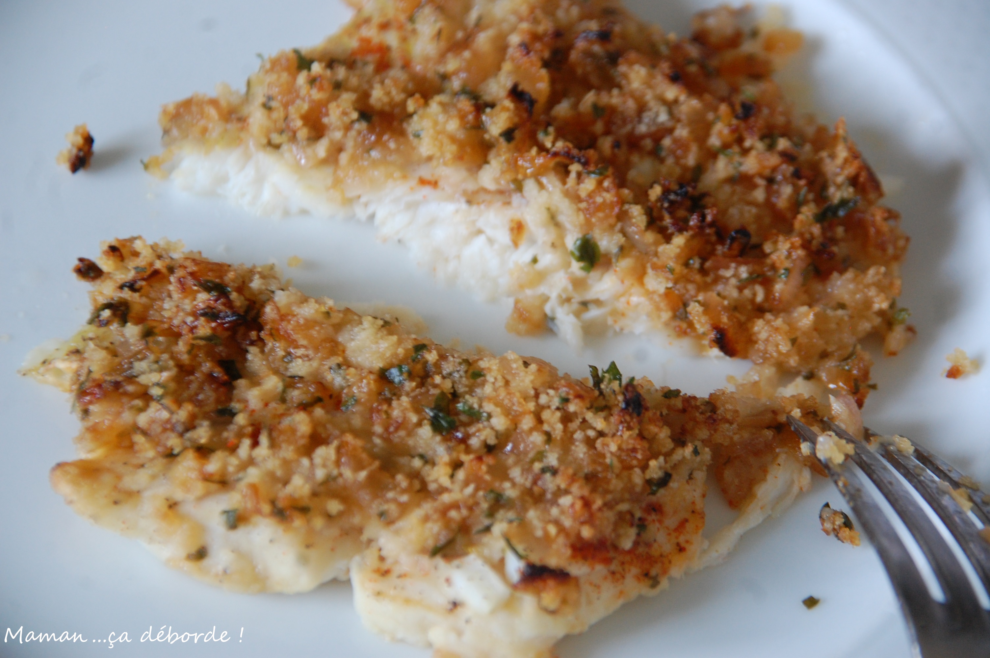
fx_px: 8243
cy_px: 329
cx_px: 495
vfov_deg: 4.6
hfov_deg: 6.9
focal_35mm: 300
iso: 800
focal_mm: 200
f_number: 6.3
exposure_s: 1/100
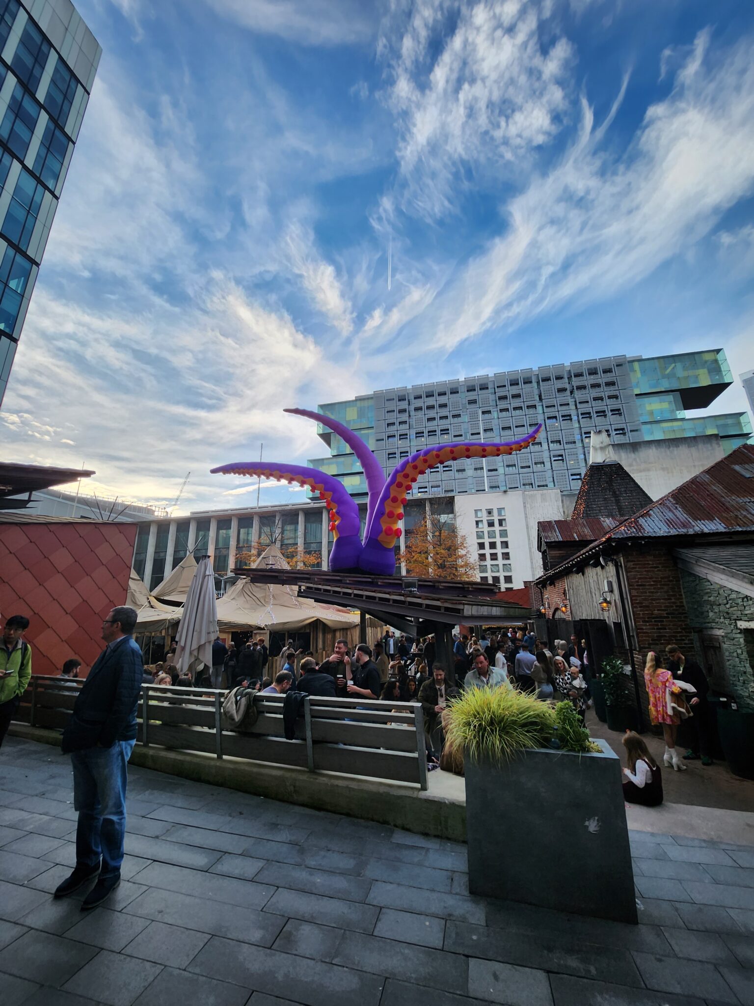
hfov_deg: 89.9
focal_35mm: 13
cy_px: 503
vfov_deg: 106.2
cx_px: 377
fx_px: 378
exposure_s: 1/318
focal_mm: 1.7
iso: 32
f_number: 2.2
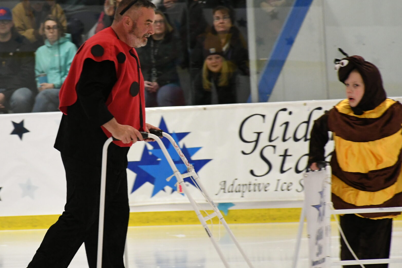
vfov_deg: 4.6
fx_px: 3327
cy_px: 114
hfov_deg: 6.9
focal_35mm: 298
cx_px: 116
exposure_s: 1/160
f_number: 6.3
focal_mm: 122
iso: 2500
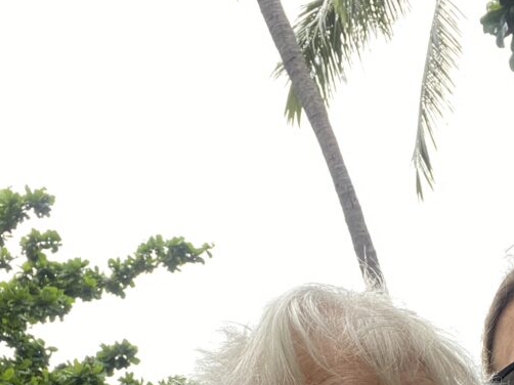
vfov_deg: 24.5
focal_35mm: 55
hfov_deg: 34.6
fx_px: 816
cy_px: 440
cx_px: 351
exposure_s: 1/122
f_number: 2.2
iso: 50
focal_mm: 2.71
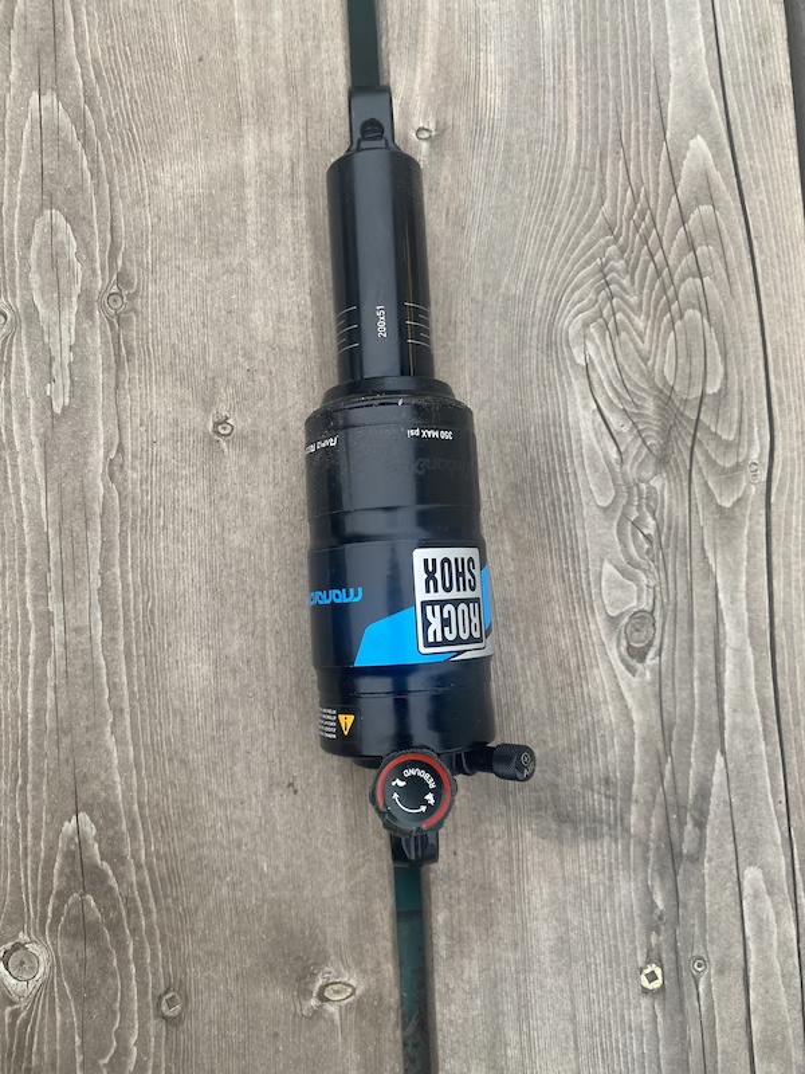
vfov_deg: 67.3
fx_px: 806
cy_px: 537
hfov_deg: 53.1
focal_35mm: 26
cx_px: 402
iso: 125
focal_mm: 4.25
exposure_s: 1/113
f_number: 1.8
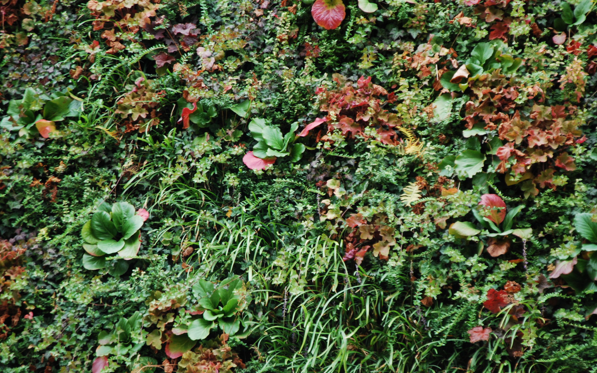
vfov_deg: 7.1
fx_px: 3003
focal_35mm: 185
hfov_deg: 11.4
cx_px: 321
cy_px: 193
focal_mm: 105
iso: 500
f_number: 5.6
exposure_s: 1/125
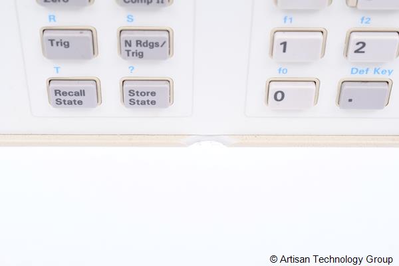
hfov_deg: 24.8
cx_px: 200
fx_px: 909
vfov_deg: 16.7
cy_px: 133
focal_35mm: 82
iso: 200
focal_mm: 55
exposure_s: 1/200
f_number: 13
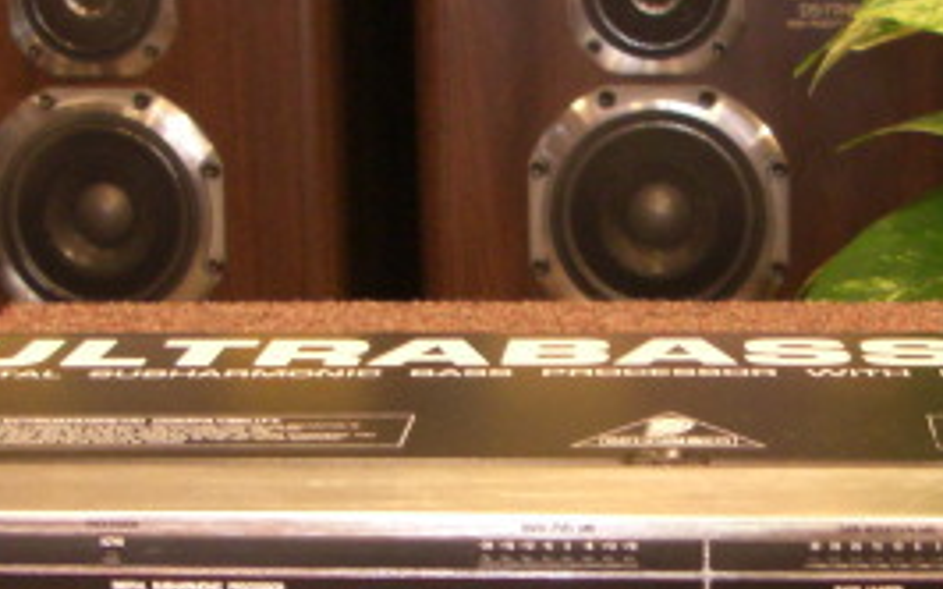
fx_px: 2492
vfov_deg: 13.5
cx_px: 698
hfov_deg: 21.3
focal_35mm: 97
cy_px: 362
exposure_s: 1/8
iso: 200
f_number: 3.4
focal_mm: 6.3
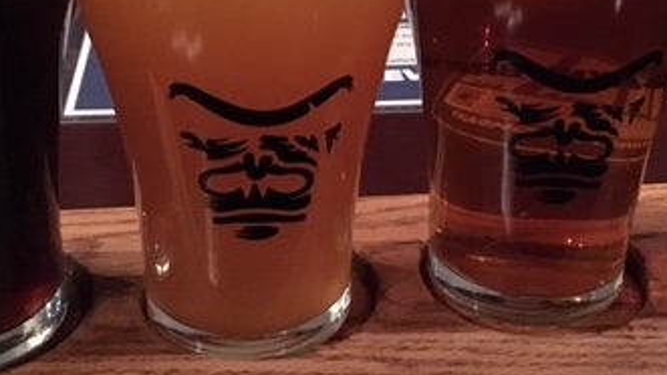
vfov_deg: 19.7
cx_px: 353
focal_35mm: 61
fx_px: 1079
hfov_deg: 34.4
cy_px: 137
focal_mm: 4.15
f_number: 2.2
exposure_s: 1/15
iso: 1250
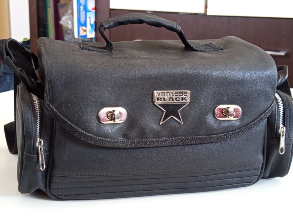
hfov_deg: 36.8
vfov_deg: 28.0
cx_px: 146
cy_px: 110
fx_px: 440
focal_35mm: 52
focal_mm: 5.24
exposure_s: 1/33.3
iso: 583
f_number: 1.7
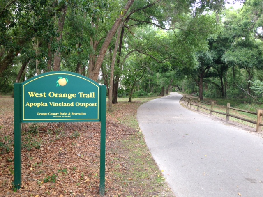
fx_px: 251
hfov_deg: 55.4
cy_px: 98
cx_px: 132
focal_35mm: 33
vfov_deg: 42.9
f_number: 2.4
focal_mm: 4.12
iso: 50
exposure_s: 1/40
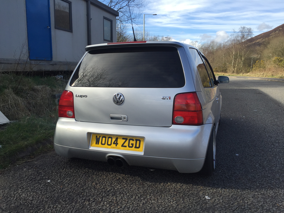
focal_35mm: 29
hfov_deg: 61.7
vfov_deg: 48.2
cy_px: 106
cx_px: 142
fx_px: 238
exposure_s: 1/920
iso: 32
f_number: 2.2
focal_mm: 4.15
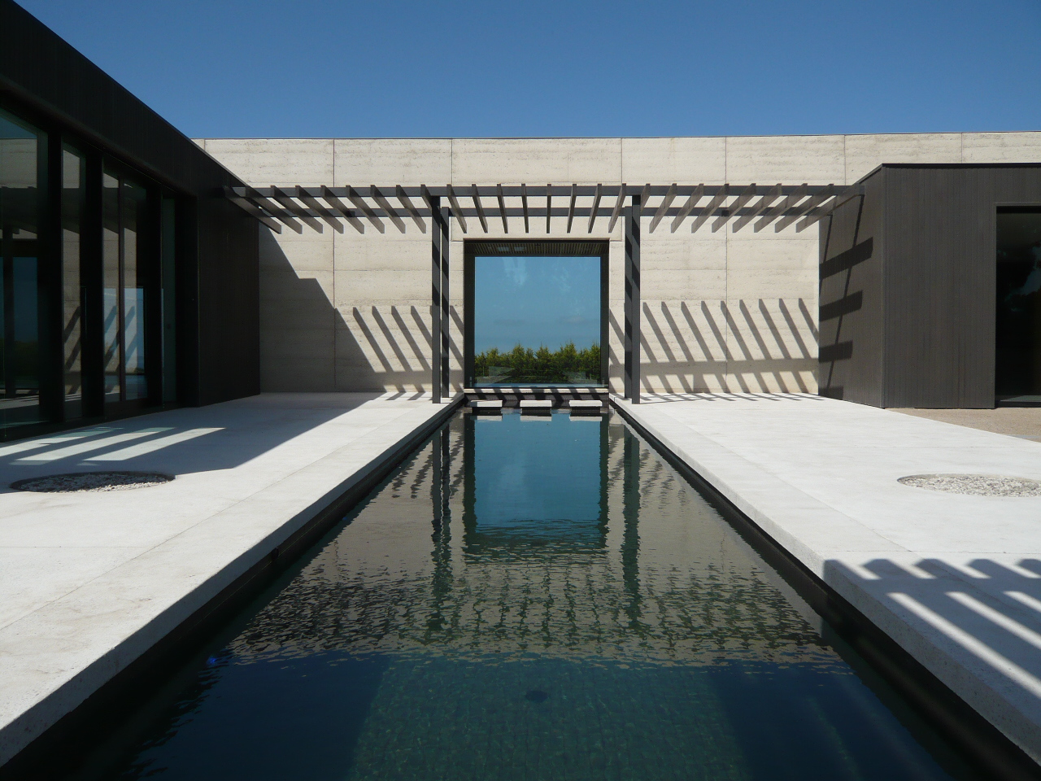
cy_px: 390
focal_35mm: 28
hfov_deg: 63.4
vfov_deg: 49.7
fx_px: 842
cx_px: 520
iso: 100
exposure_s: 1/320
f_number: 8
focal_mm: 4.6
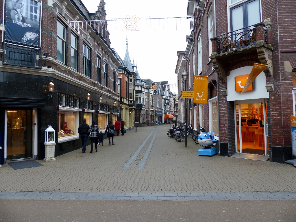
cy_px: 111
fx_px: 214
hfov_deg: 69.4
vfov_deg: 54.9
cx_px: 148
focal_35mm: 25
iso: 125
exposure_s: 1/60
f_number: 2.8
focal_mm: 4.5
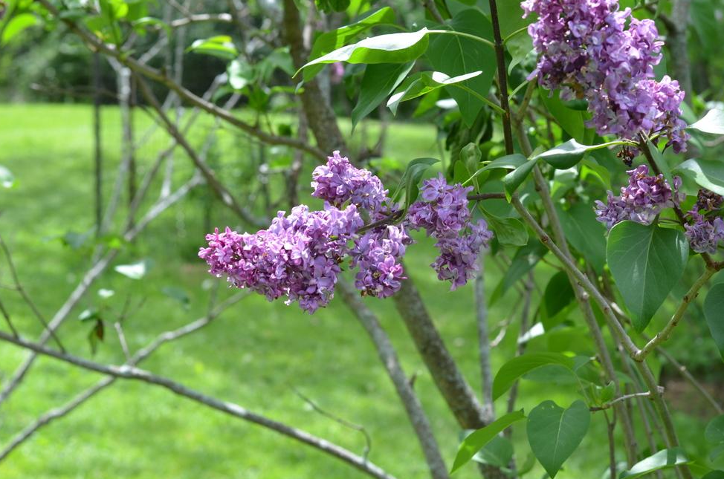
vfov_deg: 17.6
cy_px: 240
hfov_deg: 26.4
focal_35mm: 77
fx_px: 1545
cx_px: 361
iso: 200
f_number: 7.1
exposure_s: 1/200
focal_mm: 50
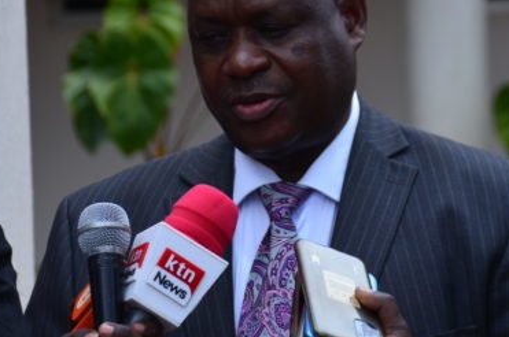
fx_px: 3414
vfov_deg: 5.7
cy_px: 142
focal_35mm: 242
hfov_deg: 8.5
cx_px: 280
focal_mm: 95
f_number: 5.6
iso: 220
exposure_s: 1/500
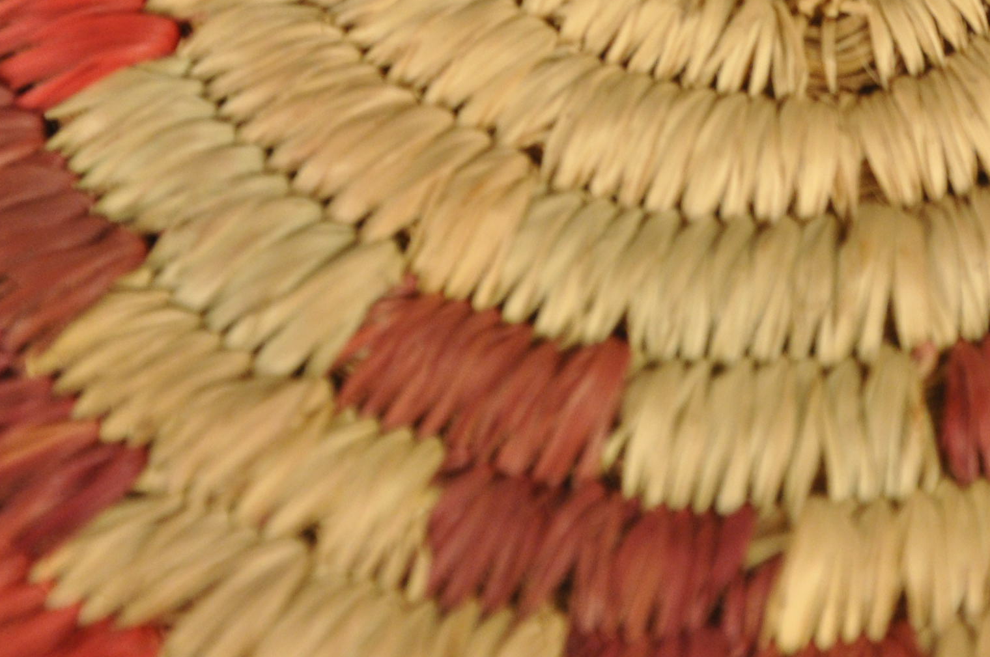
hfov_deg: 4.6
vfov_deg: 3.1
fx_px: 12204
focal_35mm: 444
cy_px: -233
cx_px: 808
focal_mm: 105
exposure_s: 1/60
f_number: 5.6
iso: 720
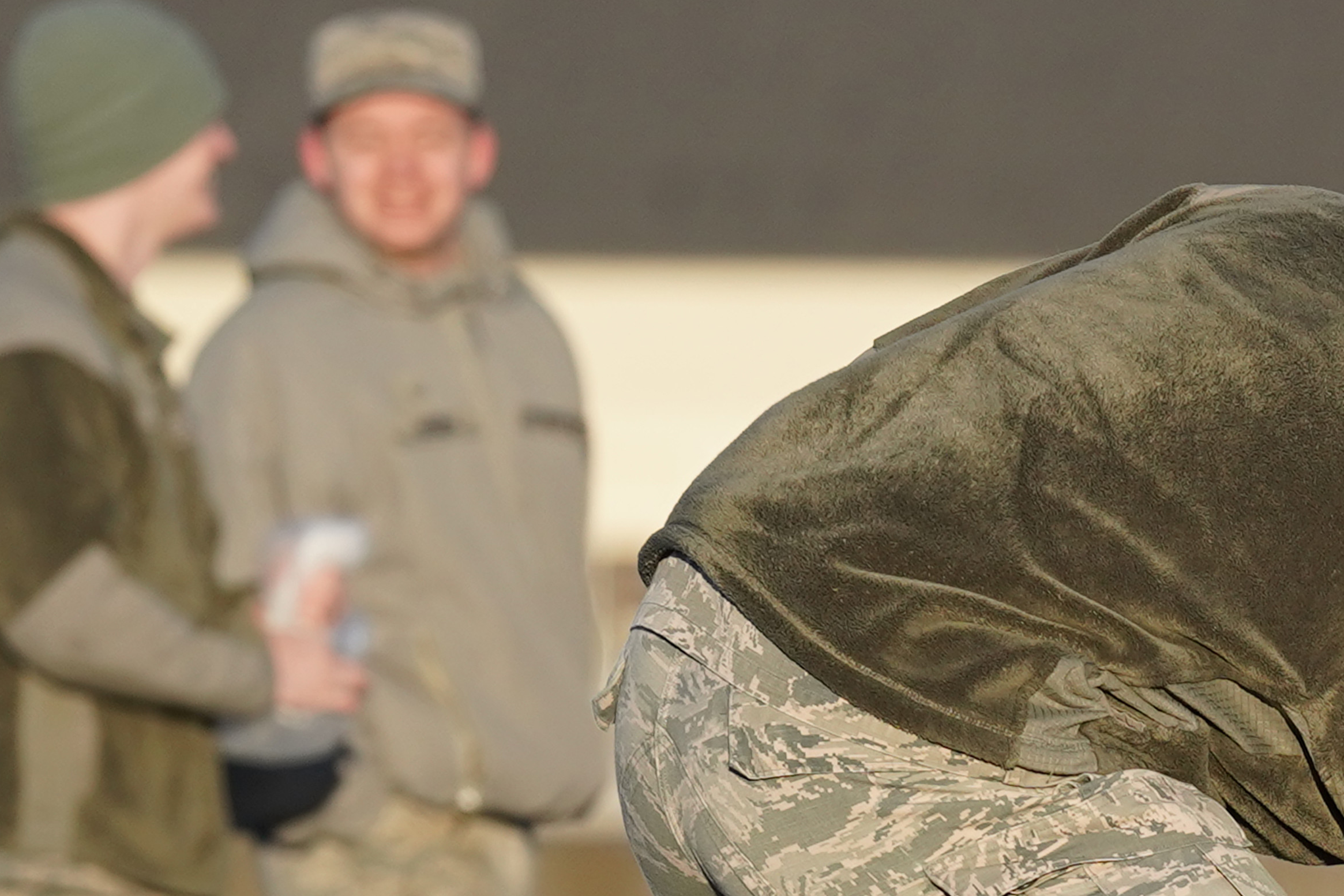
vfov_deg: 2.7
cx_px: 1346
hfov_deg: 4.0
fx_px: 19224
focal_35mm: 515
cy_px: 1033
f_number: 4.5
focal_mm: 200
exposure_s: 1/2000
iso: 400
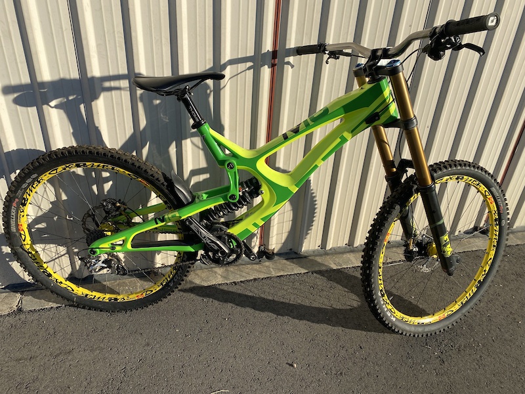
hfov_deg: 67.3
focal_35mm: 26
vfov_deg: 53.1
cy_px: 197
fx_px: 394
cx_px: 262
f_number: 1.8
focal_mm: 4.25
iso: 32
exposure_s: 1/3300
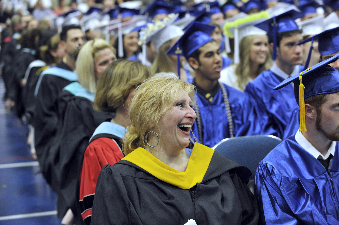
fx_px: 772
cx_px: 170
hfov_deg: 24.8
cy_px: 112
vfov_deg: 16.6
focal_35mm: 82
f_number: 4.5
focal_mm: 82
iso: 3200
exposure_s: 1/200
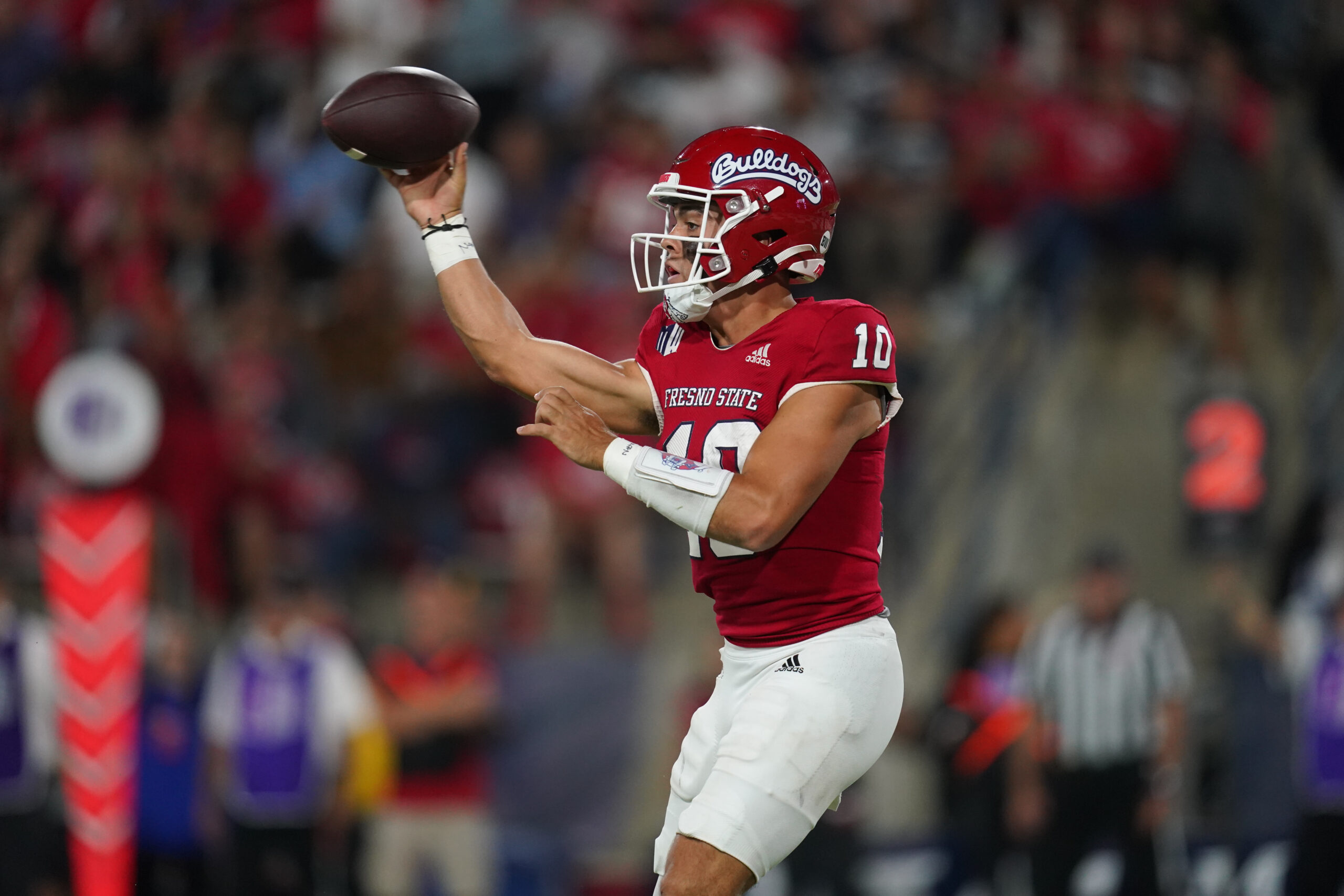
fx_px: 14933
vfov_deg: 3.4
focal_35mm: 400
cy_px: 448
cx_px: 672
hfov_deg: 5.2
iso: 3200
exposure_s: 1/2000
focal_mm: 400
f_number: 2.8
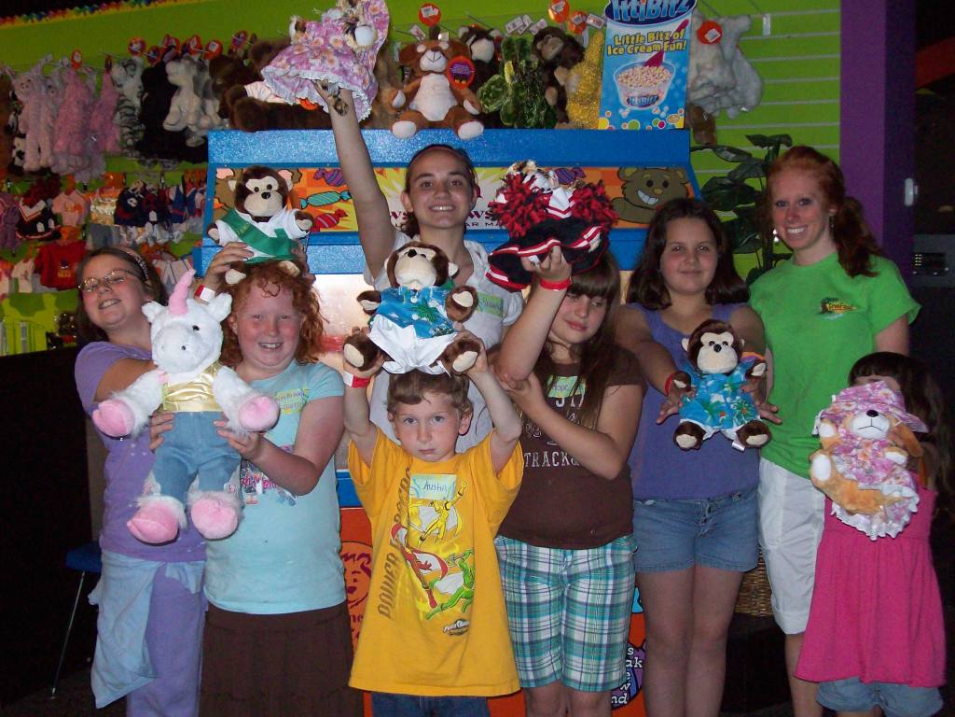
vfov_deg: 32.2
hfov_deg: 42.1
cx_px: 478
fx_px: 1241
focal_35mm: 45
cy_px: 358
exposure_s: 1/73.6
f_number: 3
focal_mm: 7.6
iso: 200
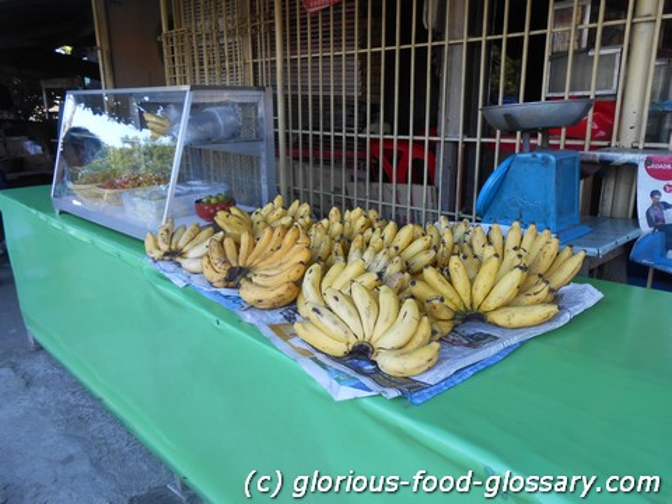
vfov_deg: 53.1
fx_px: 505
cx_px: 336
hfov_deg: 67.3
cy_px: 252
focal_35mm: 26
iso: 80
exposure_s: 1/40
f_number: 3.5
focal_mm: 4.6
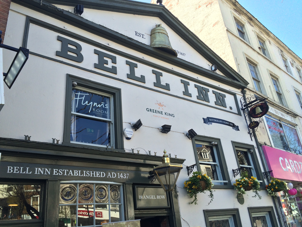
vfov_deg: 48.2
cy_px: 114
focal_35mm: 29
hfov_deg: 61.7
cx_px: 151
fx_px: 253
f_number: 2.2
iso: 32
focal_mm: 4.15
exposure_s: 1/471
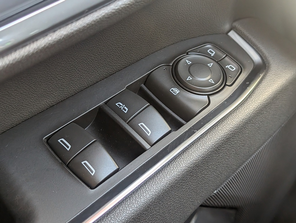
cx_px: 148
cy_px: 112
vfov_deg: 29.7
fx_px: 420
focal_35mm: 49
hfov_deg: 38.9
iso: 326
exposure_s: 1/86.1
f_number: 1.68
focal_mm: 6.9
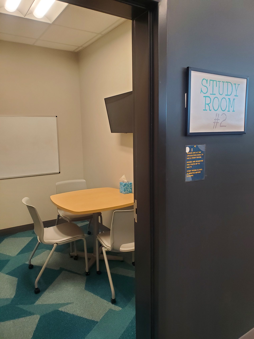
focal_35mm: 26
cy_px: 170
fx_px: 254
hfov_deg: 53.1
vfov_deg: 67.3
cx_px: 127
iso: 320
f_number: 2.4
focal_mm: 4.3
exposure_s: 1/120
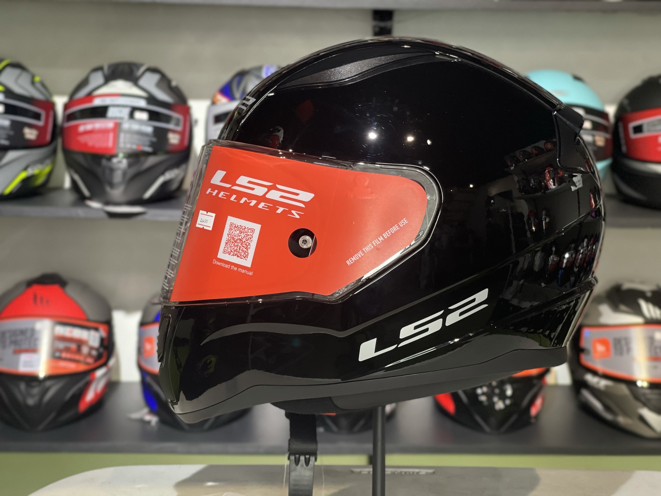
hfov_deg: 30.3
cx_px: 330
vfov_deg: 22.9
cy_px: 248
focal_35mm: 64
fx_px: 1222
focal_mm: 7.5
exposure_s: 1/40
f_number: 2.2
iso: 200
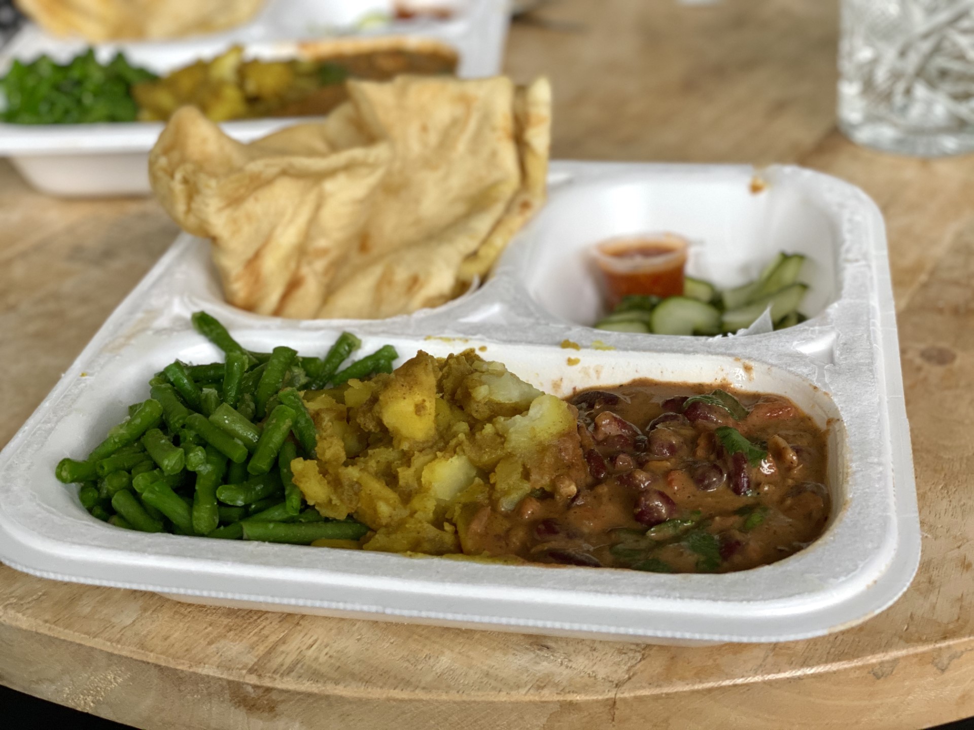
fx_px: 1463
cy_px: 365
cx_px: 487
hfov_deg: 36.8
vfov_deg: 28.0
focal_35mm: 52
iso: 160
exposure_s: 1/122
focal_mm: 6
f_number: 2
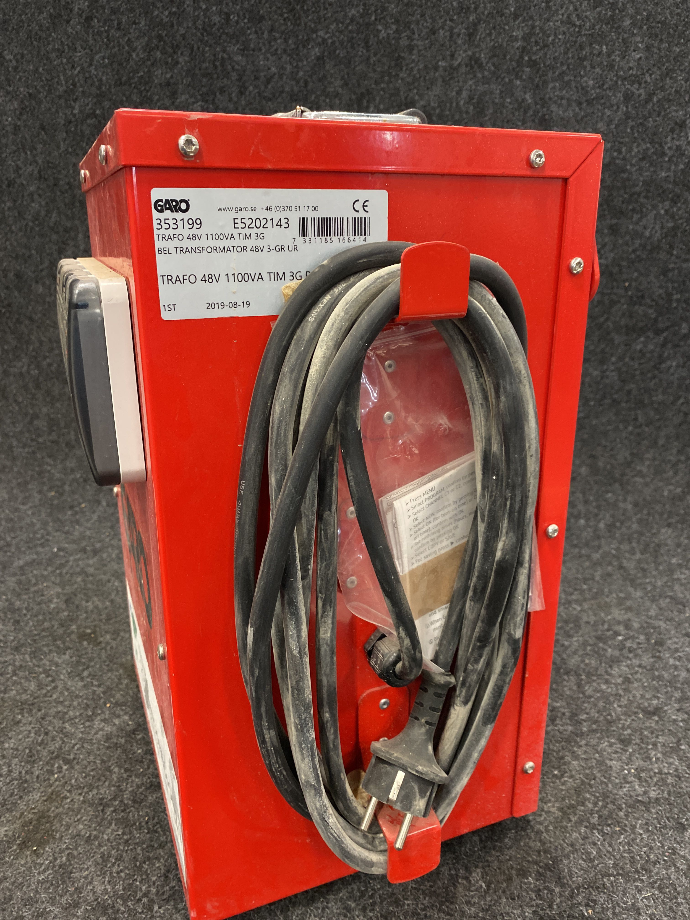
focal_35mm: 26
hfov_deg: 53.1
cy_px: 460
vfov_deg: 67.3
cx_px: 345
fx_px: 691
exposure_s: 1/60
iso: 250
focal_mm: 4.25
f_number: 1.8
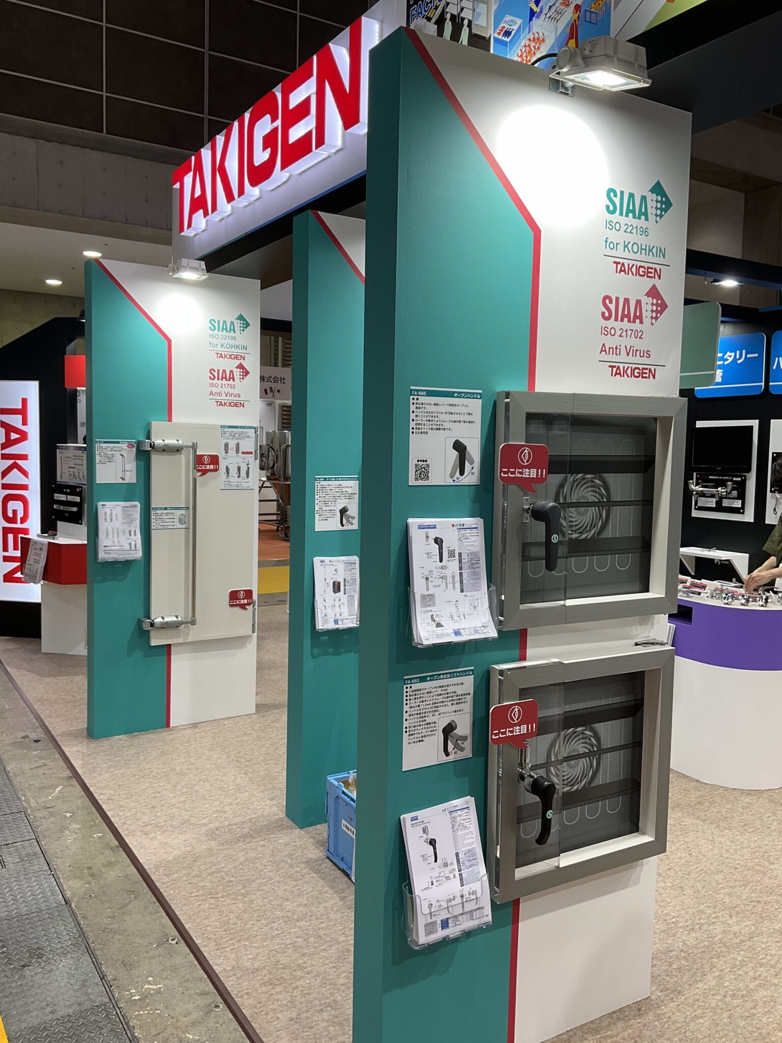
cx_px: 391
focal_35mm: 29
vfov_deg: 61.7
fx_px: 874
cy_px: 522
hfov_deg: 48.2
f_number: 1.8
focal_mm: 3
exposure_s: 1/100
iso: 25
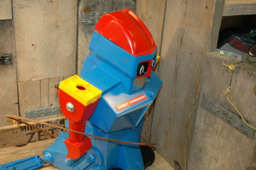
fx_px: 338
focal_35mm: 48
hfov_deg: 41.2
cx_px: 97
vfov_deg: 28.1
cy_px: 106
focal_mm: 25
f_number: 3.8
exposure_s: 1/80
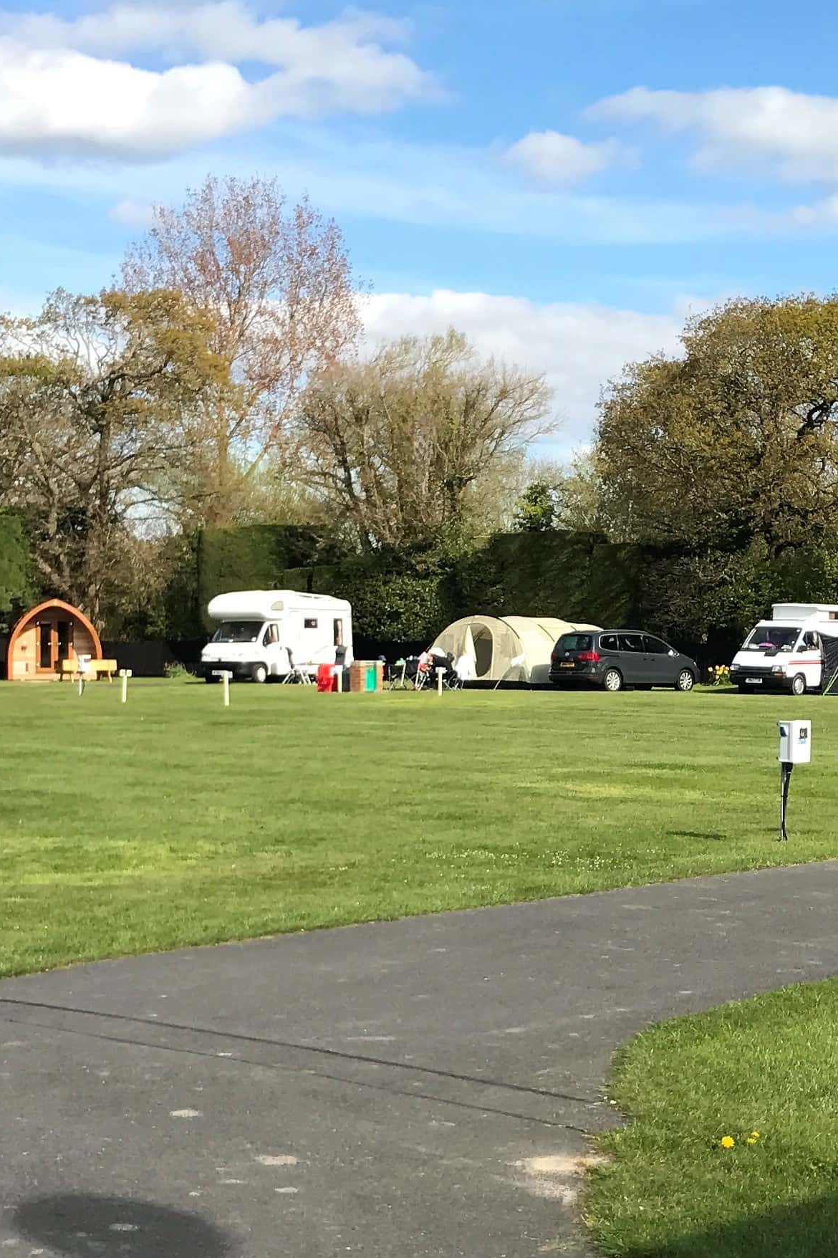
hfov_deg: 25.6
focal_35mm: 52
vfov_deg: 38.0
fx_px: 1816
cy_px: 486
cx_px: 656
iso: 20
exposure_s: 1/1520
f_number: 1.8
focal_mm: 3.99
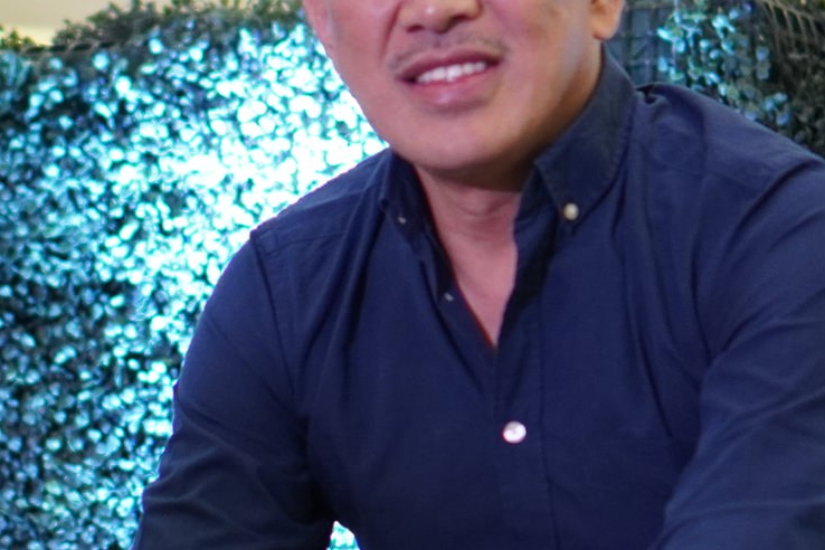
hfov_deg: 8.1
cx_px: 227
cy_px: 342
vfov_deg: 5.4
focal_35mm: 254
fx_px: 5820
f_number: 1.8
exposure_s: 1/250
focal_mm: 50
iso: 800
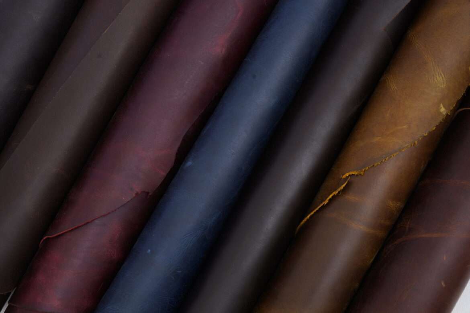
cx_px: 235
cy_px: 156
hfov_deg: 37.5
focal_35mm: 53
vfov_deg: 25.5
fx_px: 692
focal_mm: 53
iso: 640
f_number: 10
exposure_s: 1/125
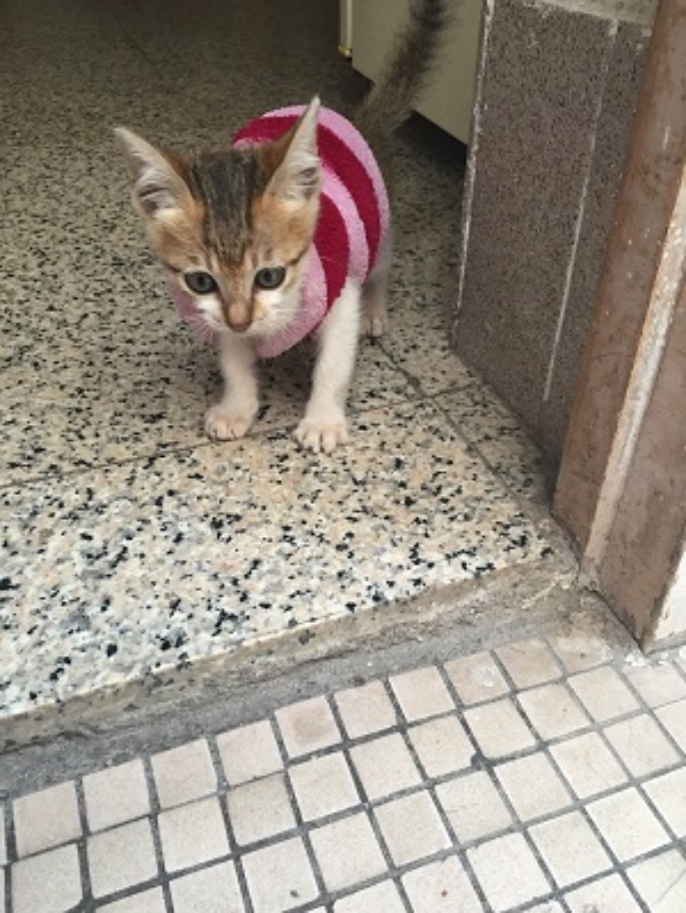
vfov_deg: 61.6
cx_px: 343
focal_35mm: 29
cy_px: 456
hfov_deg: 48.3
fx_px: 765
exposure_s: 1/30
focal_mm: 4.15
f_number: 2.2
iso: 80
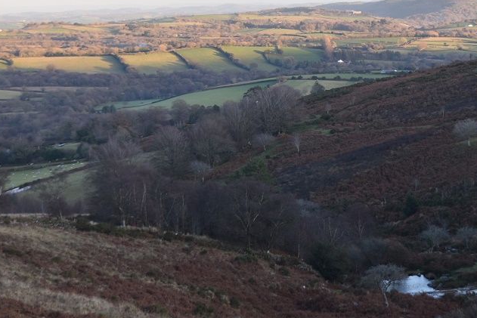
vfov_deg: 12.8
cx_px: 280
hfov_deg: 19.1
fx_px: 1418
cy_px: 129
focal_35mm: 107
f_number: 5
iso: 100
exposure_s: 1/100
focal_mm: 30
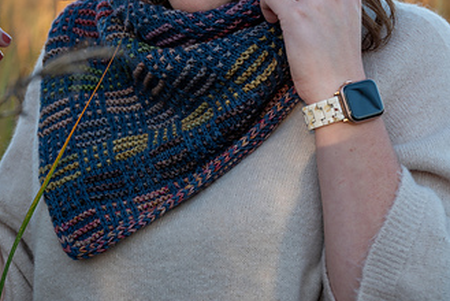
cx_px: 224
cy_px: 7
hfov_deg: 16.6
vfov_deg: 11.1
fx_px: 1539
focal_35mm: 123
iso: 125
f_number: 6.3
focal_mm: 81
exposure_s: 1/80
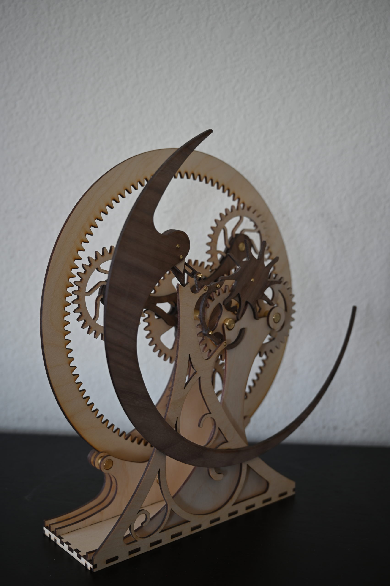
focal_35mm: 44
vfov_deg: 44.5
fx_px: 716
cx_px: 195
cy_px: 293
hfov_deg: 30.5
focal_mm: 44
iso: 200
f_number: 4
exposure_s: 1/50
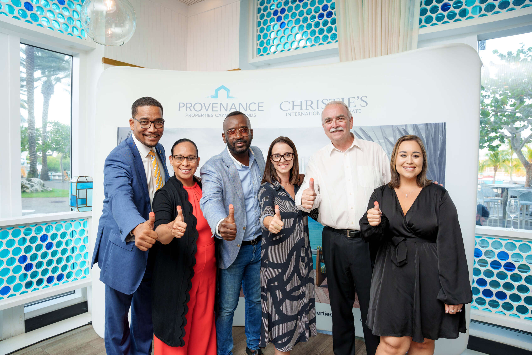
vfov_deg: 53.1
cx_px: 266
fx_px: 355
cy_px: 178
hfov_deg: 73.7
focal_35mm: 24
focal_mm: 24
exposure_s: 1/60
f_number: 4
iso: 800
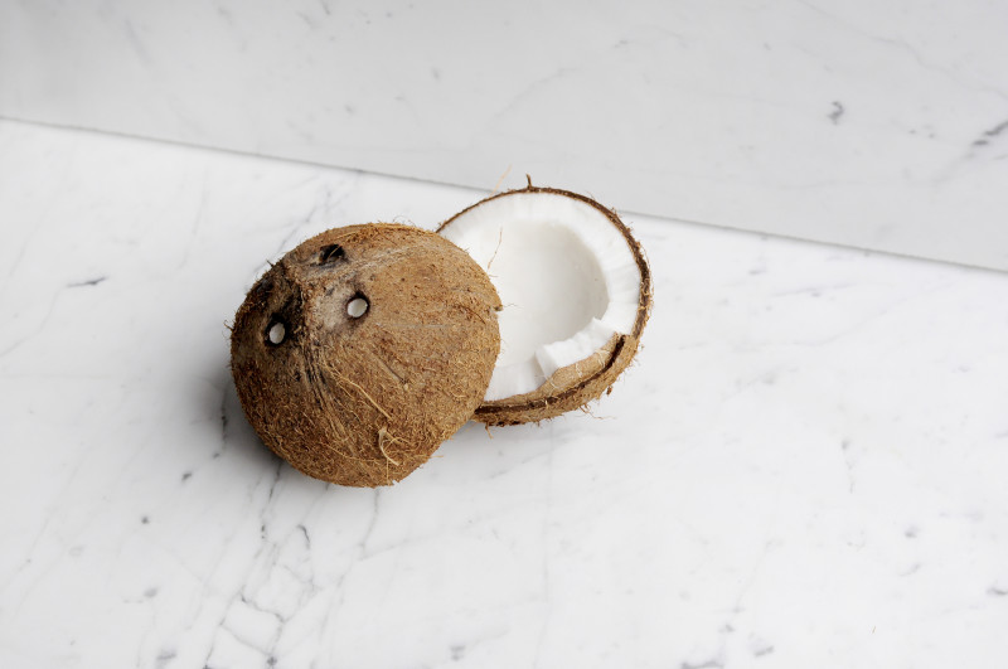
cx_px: 504
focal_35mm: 75
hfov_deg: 27.0
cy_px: 334
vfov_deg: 18.1
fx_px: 2097
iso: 560
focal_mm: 50
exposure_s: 1/100
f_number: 5
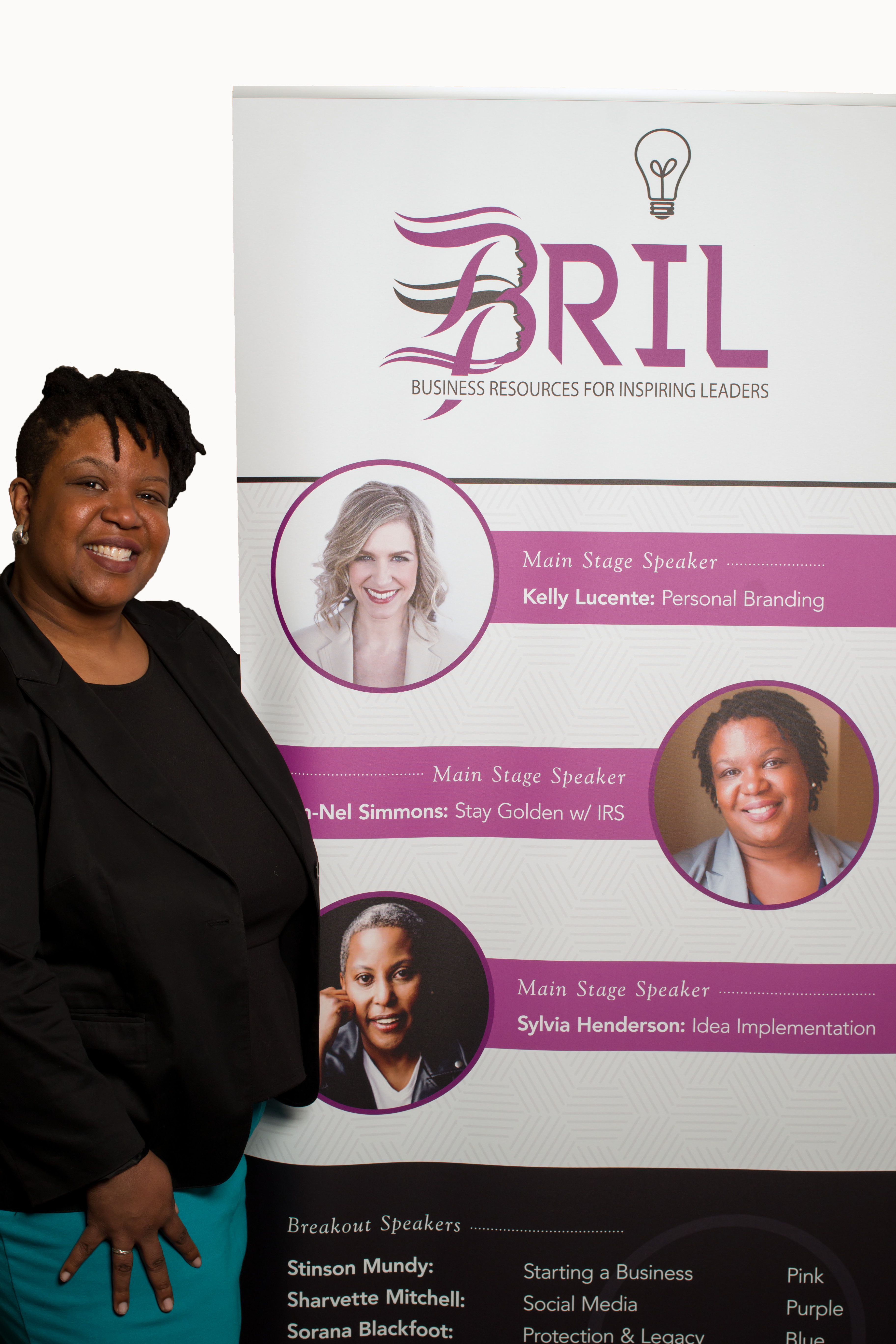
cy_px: 672
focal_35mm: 52
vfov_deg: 37.9
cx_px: 448
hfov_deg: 25.8
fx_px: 1960
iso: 400
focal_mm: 35
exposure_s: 1/125
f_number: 6.3
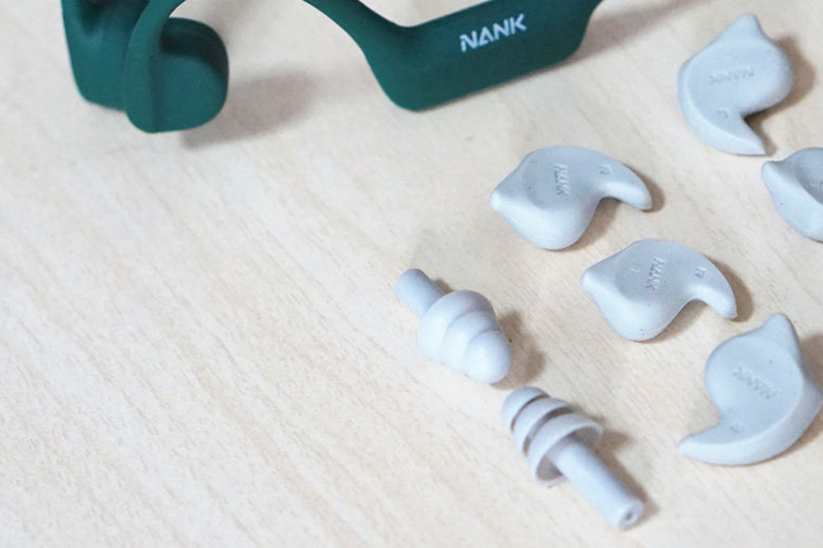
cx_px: 600
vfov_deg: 8.7
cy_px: 154
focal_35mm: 158
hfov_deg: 13.0
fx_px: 3611
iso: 1600
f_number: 2.8
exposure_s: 1/160
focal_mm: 50
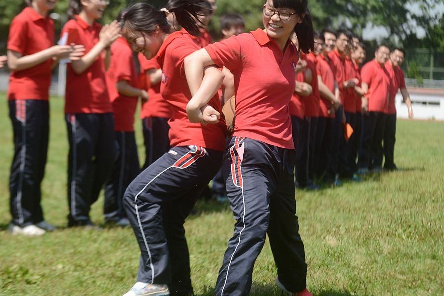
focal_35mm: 189
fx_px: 2330
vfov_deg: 7.3
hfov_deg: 10.9
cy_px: 106
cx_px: 210
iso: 160
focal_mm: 140
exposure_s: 1/2000
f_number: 2.8
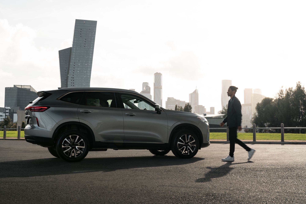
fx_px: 391
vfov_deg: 29.3
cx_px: 153
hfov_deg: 42.7
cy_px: 102
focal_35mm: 46
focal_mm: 46
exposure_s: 1/50
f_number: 10
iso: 100
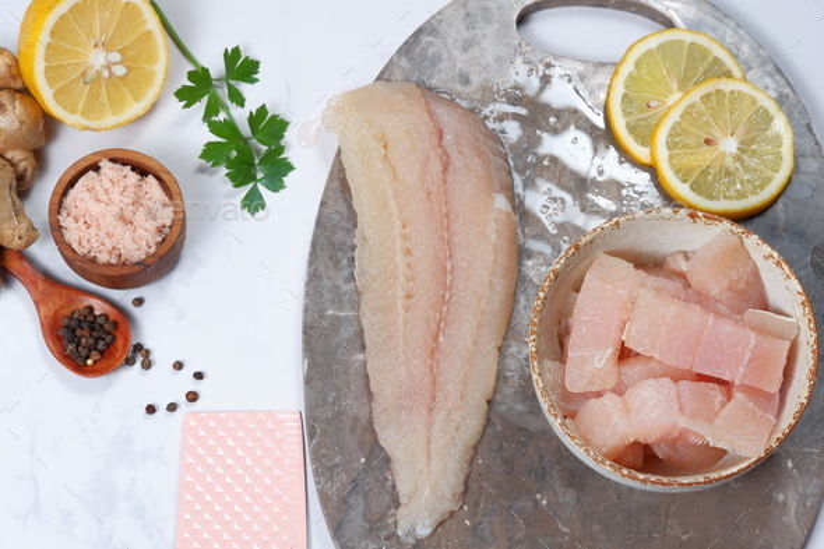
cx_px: 412
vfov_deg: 14.4
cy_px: 274
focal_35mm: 95
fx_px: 2174
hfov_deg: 21.5
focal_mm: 63.2
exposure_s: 1/60
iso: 200
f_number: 8
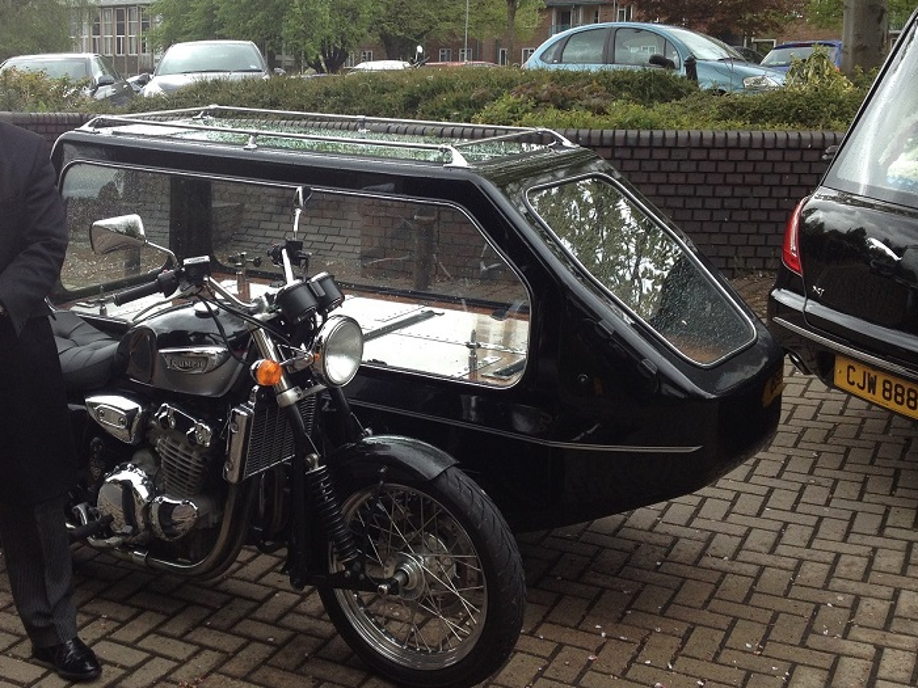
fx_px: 1299
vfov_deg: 29.7
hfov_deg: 38.7
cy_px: 310
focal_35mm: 49
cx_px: 353
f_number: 2.4
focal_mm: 4.28
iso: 64
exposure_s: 1/332
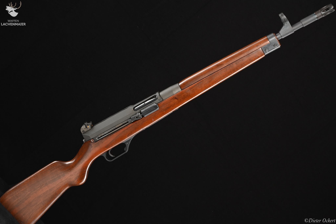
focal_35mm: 70
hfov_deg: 28.8
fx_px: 653
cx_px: 168
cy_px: 112
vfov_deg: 19.5
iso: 400
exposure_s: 1/60
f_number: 22
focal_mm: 70
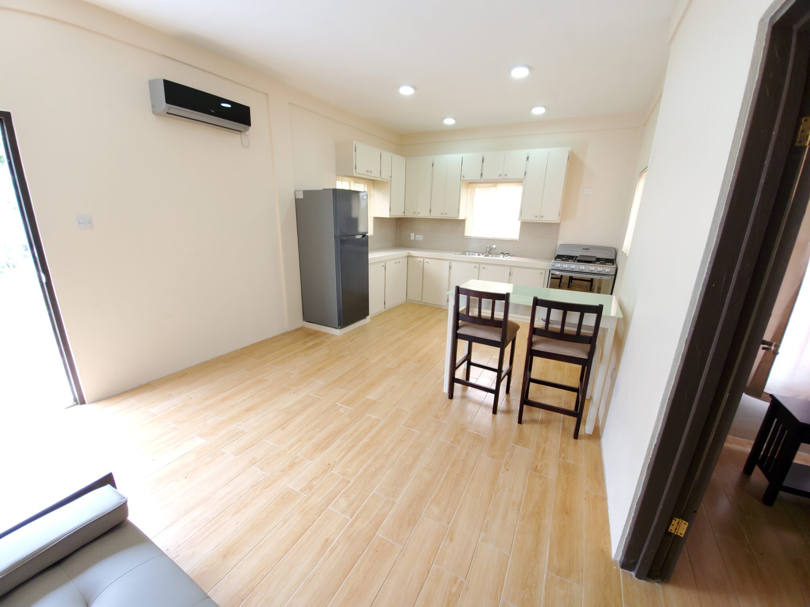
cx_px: 405
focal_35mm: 13
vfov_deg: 89.9
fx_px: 304
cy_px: 304
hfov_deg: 106.2
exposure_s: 1/50
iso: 160
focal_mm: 1.8
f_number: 2.2
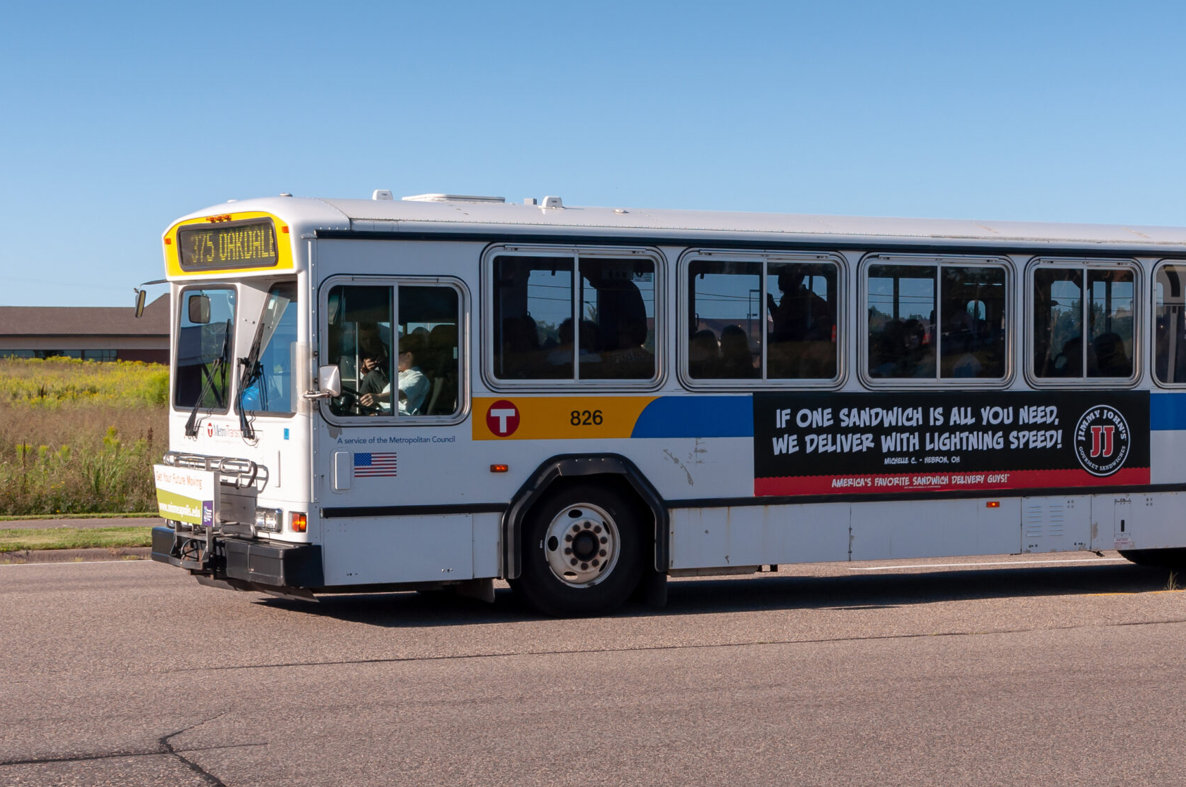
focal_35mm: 80
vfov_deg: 17.0
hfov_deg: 25.4
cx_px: 768
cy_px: 504
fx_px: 2624
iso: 200
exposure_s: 1/500
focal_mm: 35
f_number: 8
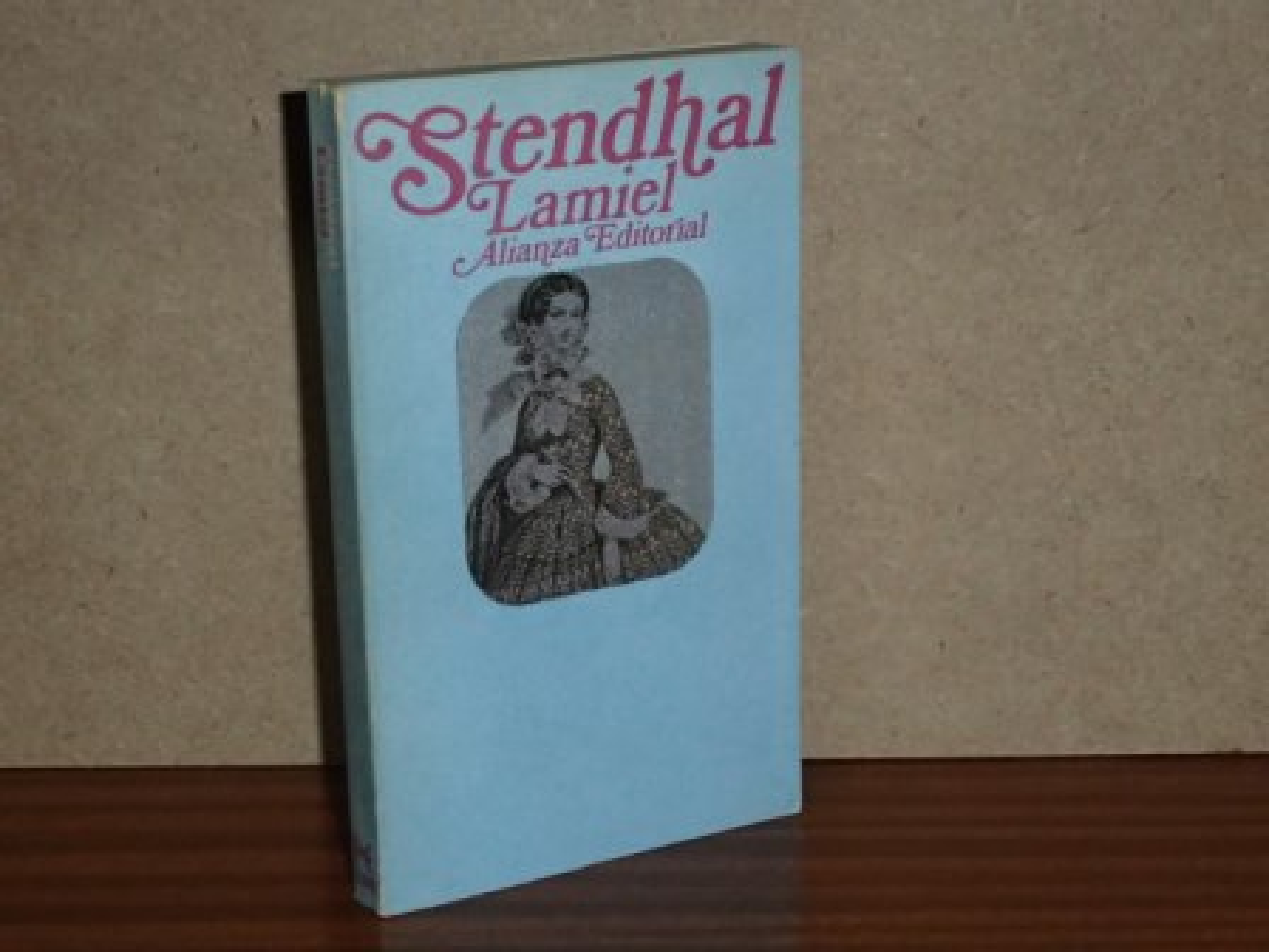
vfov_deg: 20.2
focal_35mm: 73
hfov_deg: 26.7
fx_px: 2676
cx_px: 634
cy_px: 476
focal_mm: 12.9
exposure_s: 1/60
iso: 800
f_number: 5.4
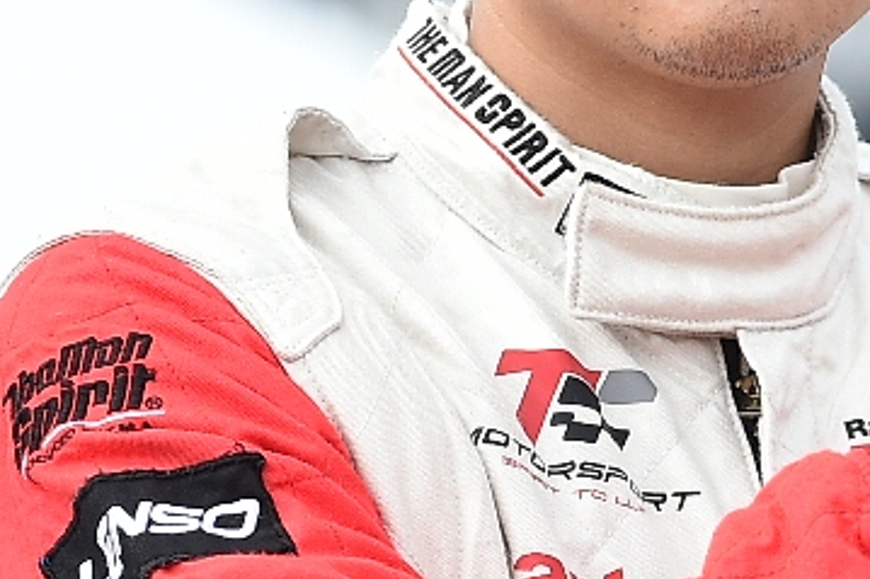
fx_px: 16159
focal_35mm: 669
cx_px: 1294
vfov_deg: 2.1
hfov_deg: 3.1
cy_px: 300
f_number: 4
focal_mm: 130
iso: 180
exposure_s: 1/500
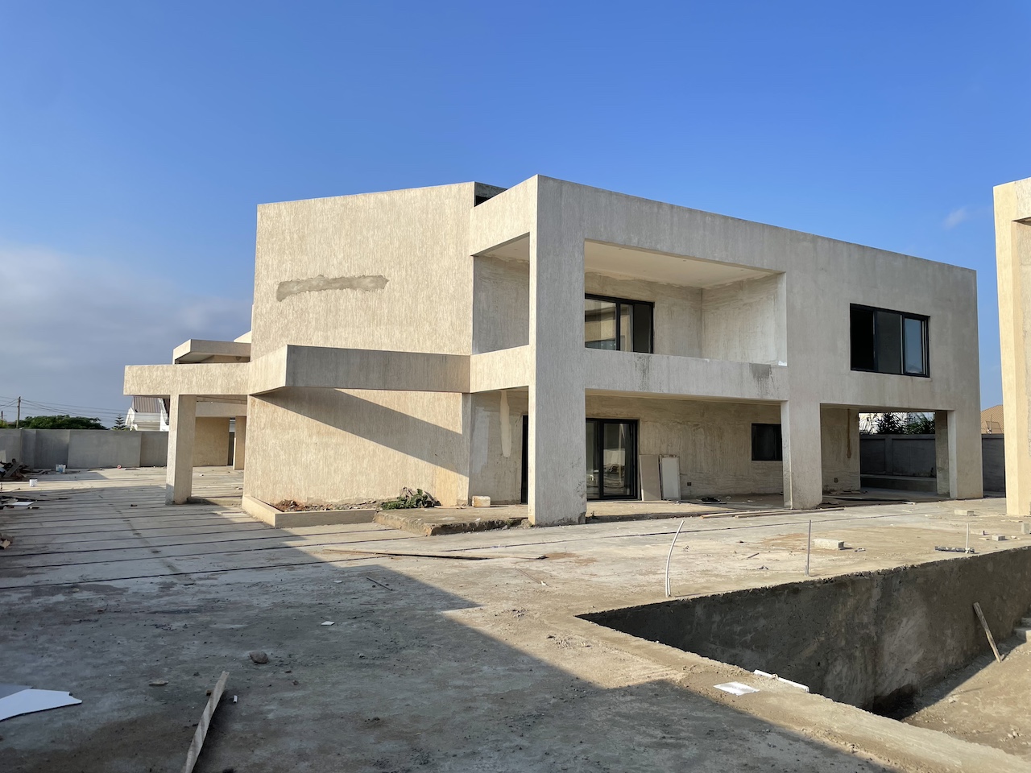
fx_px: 774
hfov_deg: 67.3
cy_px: 386
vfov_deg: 53.1
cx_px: 516
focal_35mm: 26
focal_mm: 4.2
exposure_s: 1/4000
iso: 32
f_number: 1.6
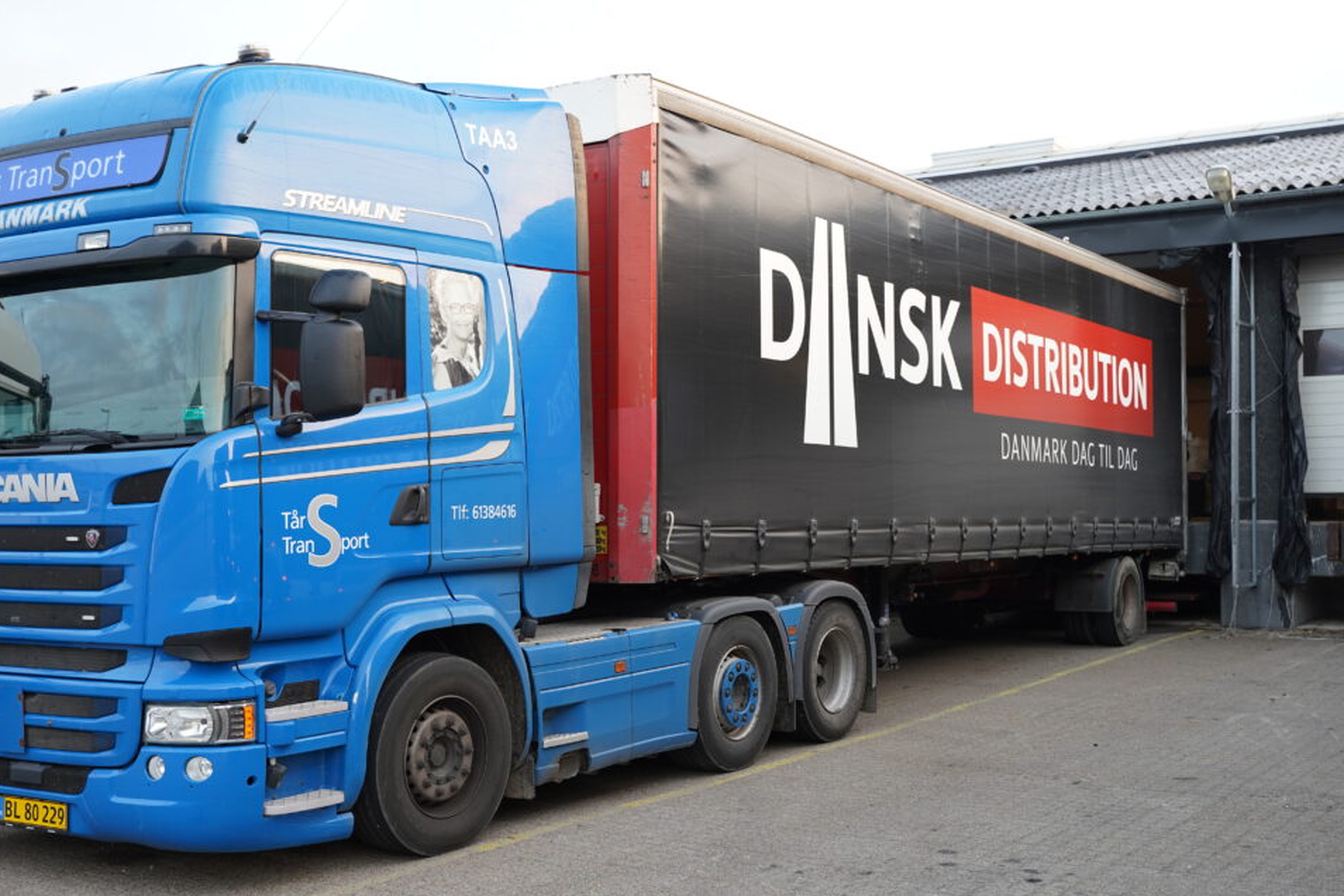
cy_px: 478
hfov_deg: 44.5
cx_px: 682
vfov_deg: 30.5
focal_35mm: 44
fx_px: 1643
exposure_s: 1/60
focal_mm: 41
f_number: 4
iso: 250
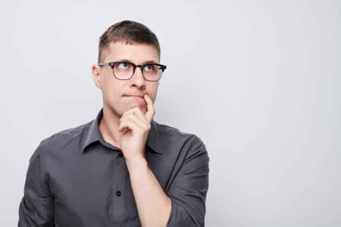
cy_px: 114
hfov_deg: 39.6
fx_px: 474
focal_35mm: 50
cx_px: 170
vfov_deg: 27.0
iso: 250
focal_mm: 50
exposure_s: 1/100
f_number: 8
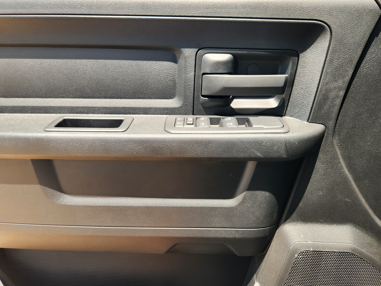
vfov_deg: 58.9
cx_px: 190
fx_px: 253
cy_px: 143
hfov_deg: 73.9
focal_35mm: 23
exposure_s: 1/180
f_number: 1.8
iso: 20
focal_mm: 5.4
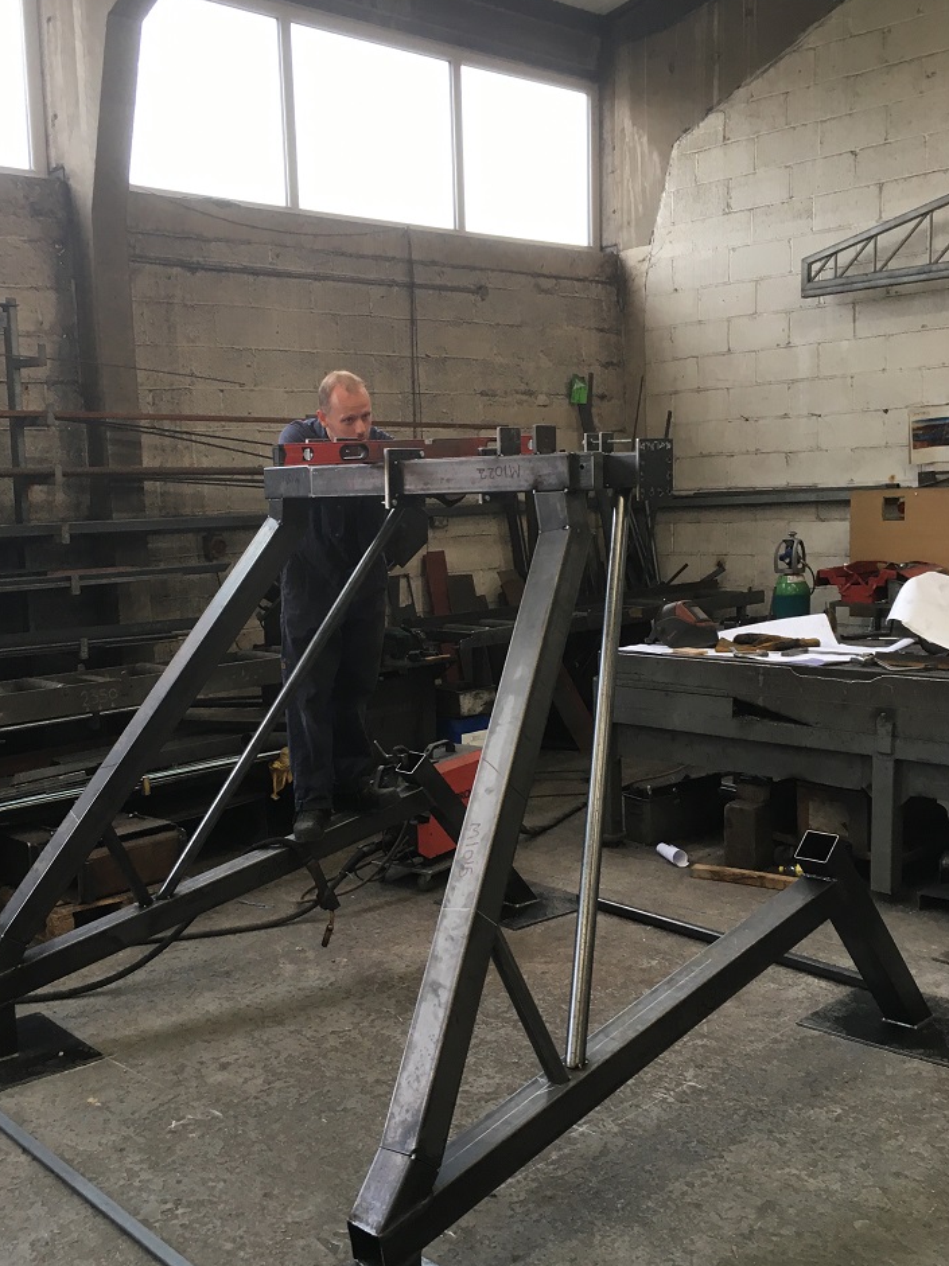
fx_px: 1353
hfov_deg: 38.4
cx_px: 365
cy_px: 679
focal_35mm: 37
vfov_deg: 50.1
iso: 25
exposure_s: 1/33
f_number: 2.2
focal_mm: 4.15
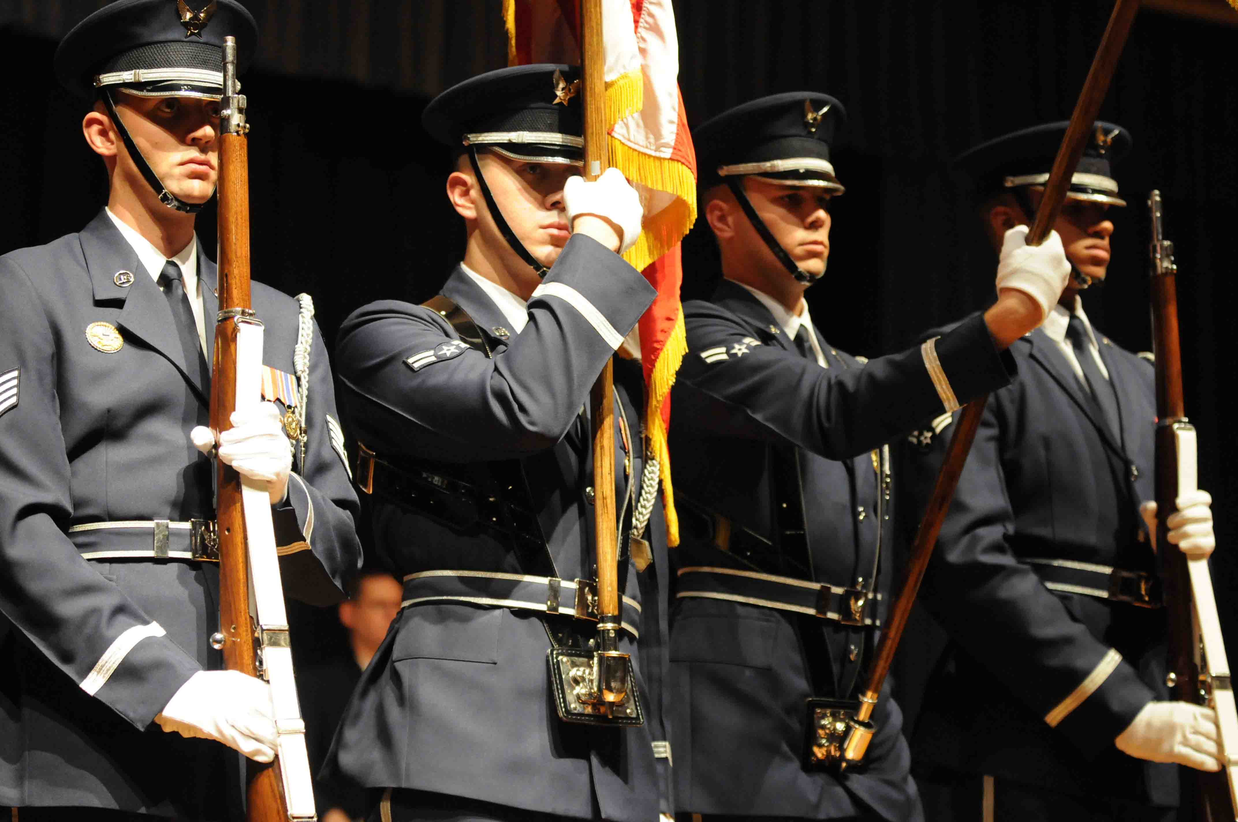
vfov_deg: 13.0
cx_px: 619
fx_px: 3606
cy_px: 411
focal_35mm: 105
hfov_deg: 19.5
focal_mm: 70
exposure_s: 1/100
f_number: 2.8
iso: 2000
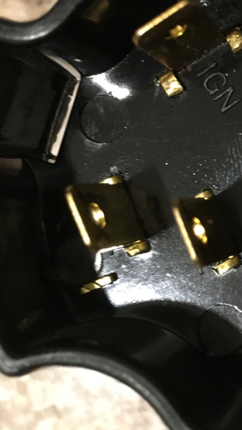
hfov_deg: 18.6
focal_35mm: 60
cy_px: 202
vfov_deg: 34.9
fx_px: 685
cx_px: 319
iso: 200
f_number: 2.2
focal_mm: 4.15
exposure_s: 1/17
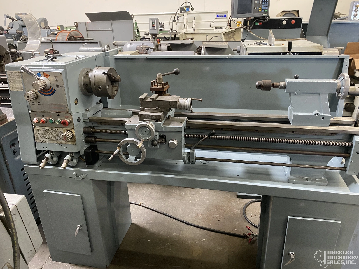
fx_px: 270
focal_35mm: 26
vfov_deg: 53.1
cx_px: 180
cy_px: 134
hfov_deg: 67.3
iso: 400
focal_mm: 4.25
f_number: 1.8
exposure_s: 1/60
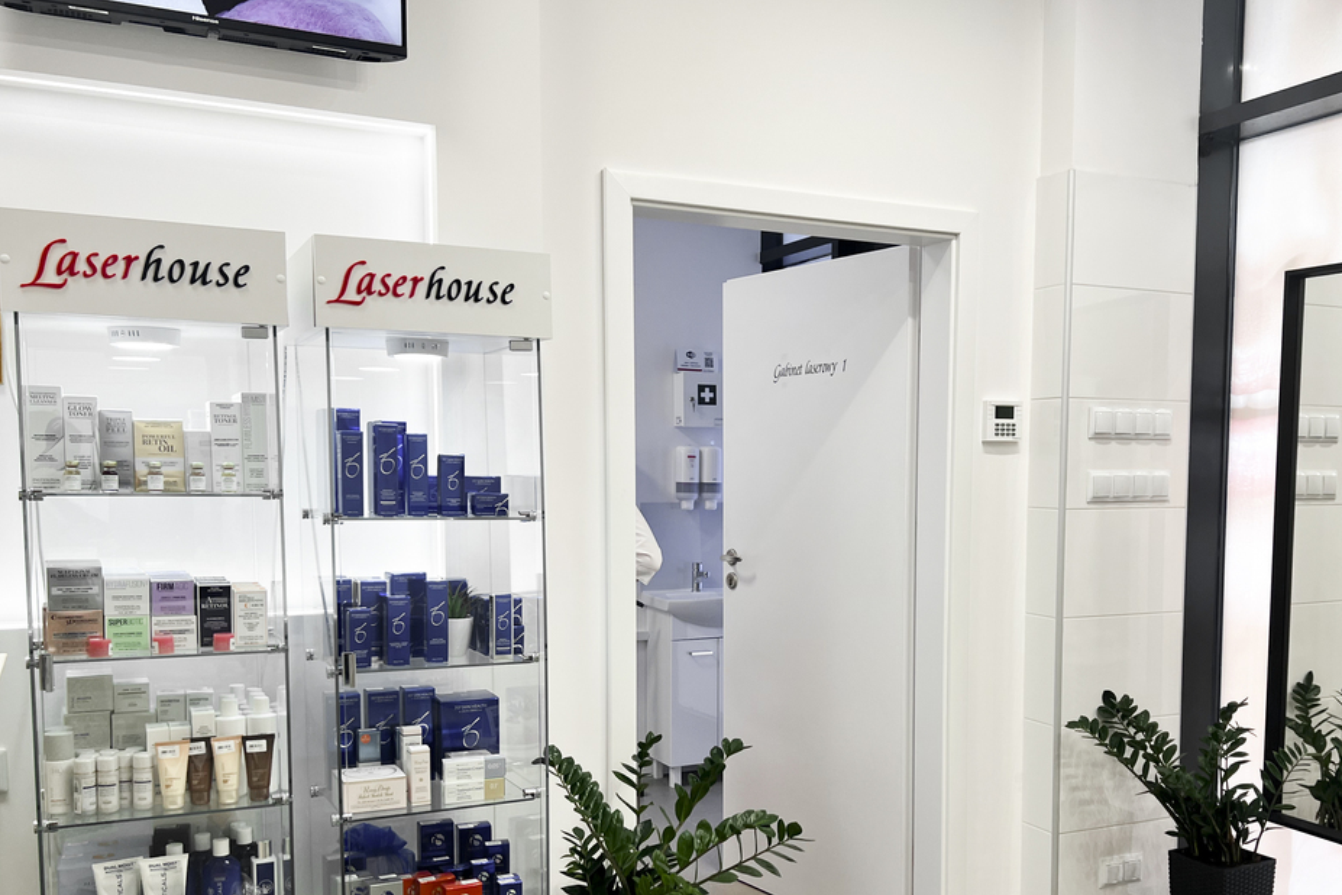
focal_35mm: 35
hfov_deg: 54.1
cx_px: 799
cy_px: 573
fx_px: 1305
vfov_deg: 37.6
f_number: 1.5
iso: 40
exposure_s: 1/100
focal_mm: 5.7
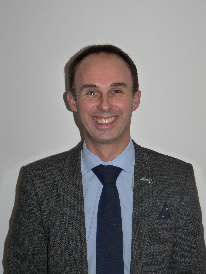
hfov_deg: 19.6
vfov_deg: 26.0
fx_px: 595
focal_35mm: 75
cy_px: 137
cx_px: 103
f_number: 3.4
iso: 160
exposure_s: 1/60
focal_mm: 13.3
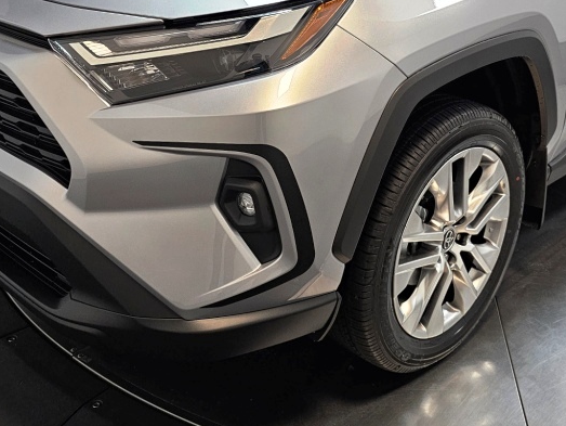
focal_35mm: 45
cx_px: 337
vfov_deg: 31.4
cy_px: 86
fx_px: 736
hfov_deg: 41.9
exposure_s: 1/120
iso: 640
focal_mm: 6.3
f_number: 1.7
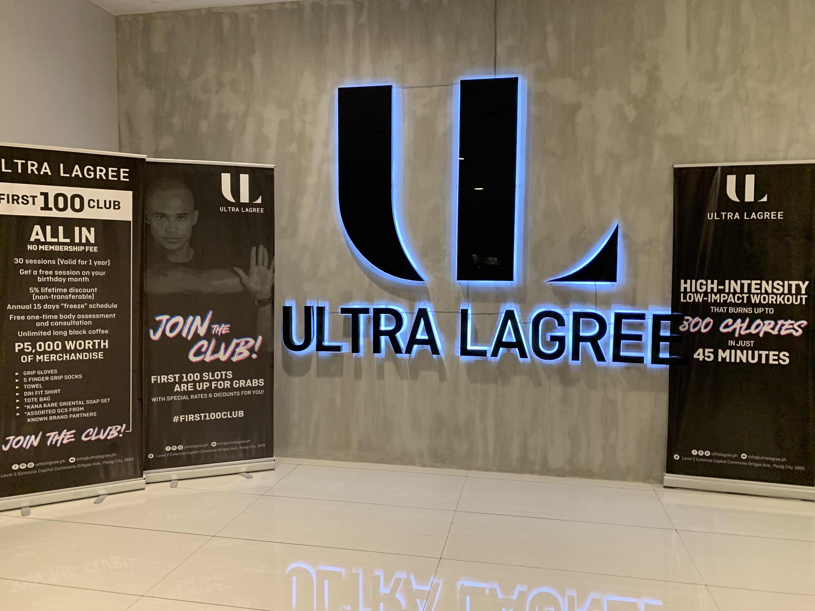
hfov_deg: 67.3
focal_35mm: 26
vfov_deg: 53.1
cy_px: 306
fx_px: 612
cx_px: 408
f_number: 1.8
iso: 400
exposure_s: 1/60
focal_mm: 4.25
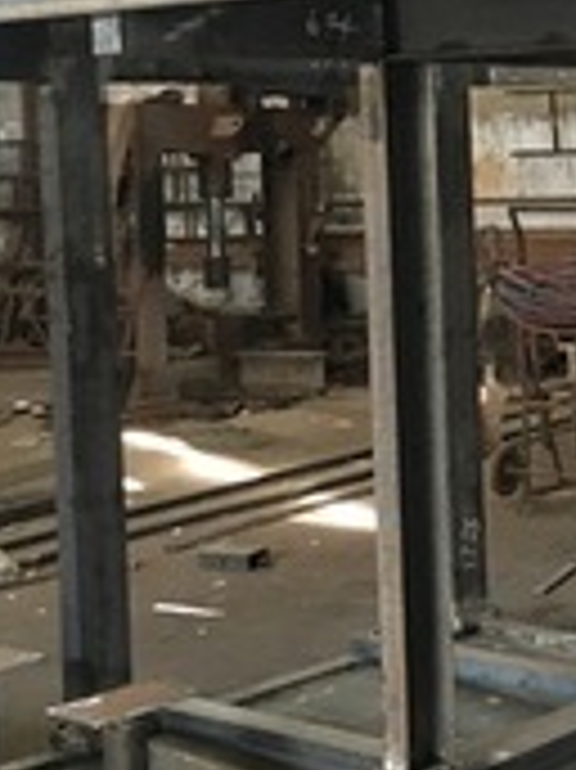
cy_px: 257
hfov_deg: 16.7
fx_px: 1888
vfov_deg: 22.9
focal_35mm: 85
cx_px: 673
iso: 200
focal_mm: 4.15
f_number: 2.2
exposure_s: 1/20
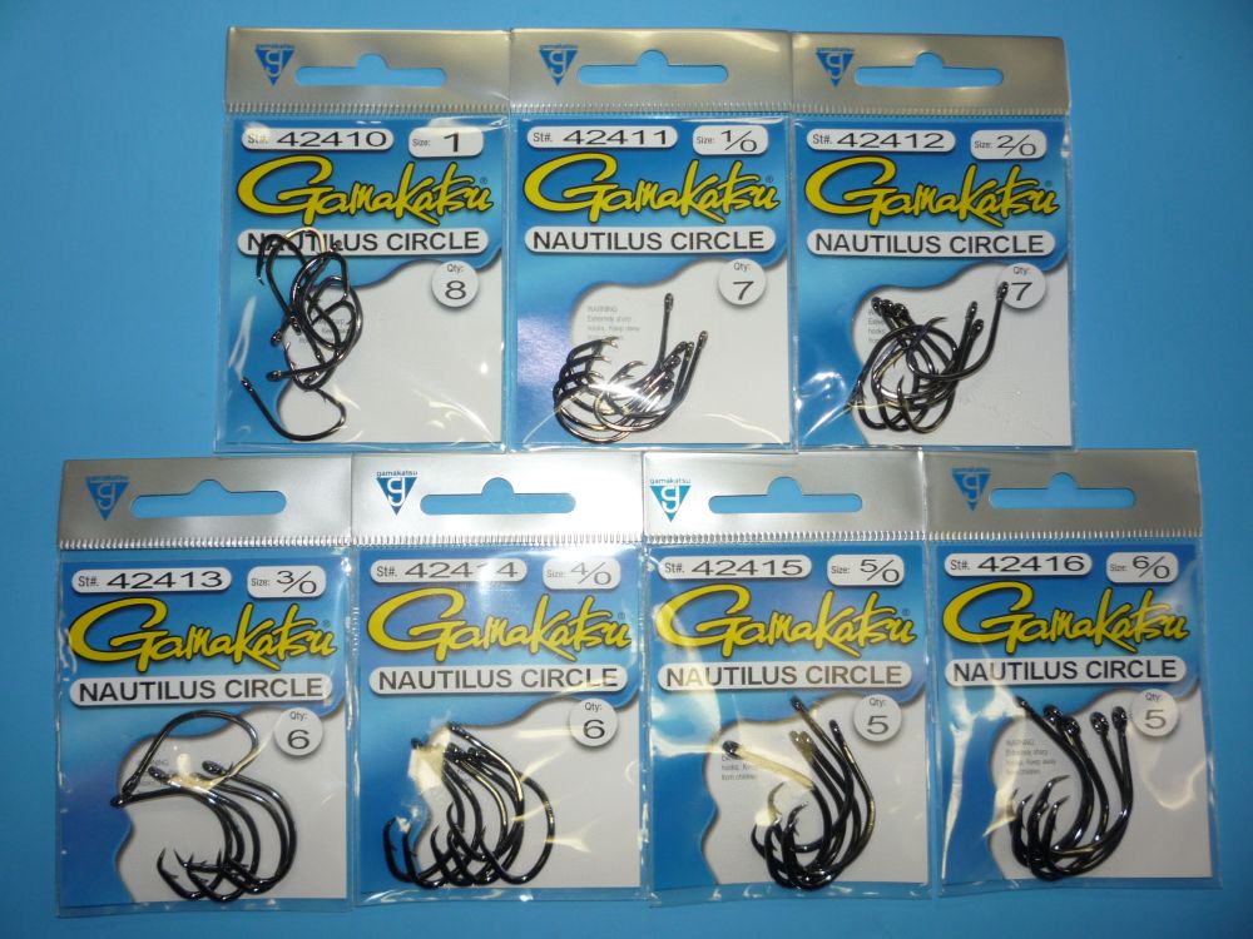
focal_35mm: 30
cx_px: 626
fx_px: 1086
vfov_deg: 46.8
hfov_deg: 60.0
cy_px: 470
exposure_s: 1/30
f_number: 4
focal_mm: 5.2
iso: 100
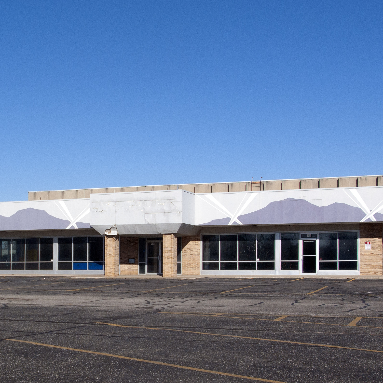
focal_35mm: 46
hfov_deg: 36.4
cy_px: 215
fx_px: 572
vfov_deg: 36.9
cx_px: 114
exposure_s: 1/1000
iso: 400
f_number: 10
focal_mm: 21
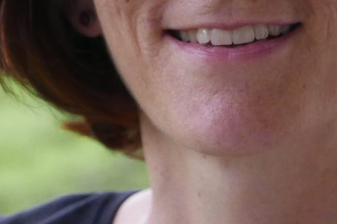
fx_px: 2133
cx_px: 224
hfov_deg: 9.0
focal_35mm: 228
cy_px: -45
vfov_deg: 6.0
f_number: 2.8
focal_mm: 31.5
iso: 1600
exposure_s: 1/60
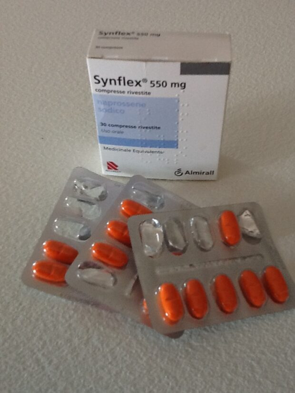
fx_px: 500
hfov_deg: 32.9
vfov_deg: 43.0
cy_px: 196
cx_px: 148
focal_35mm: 44
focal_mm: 2.03
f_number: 2.4
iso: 64
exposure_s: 1/60
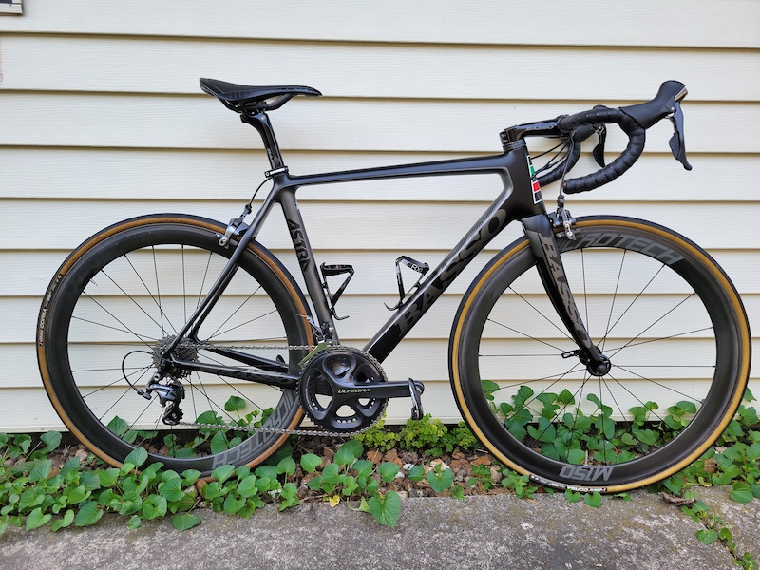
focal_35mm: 26
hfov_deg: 67.3
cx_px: 380
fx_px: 571
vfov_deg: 53.1
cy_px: 285
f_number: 1.8
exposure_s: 1/120
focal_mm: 5.4
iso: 100
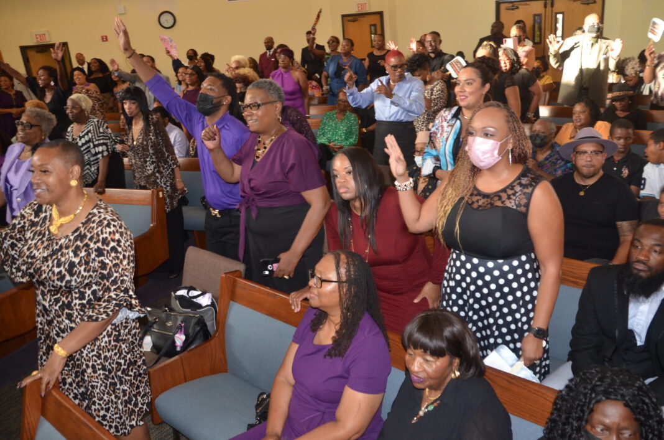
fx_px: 580
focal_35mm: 32
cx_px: 332
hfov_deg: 59.6
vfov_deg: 41.5
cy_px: 220
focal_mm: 21
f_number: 4.8
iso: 800
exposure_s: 1/125
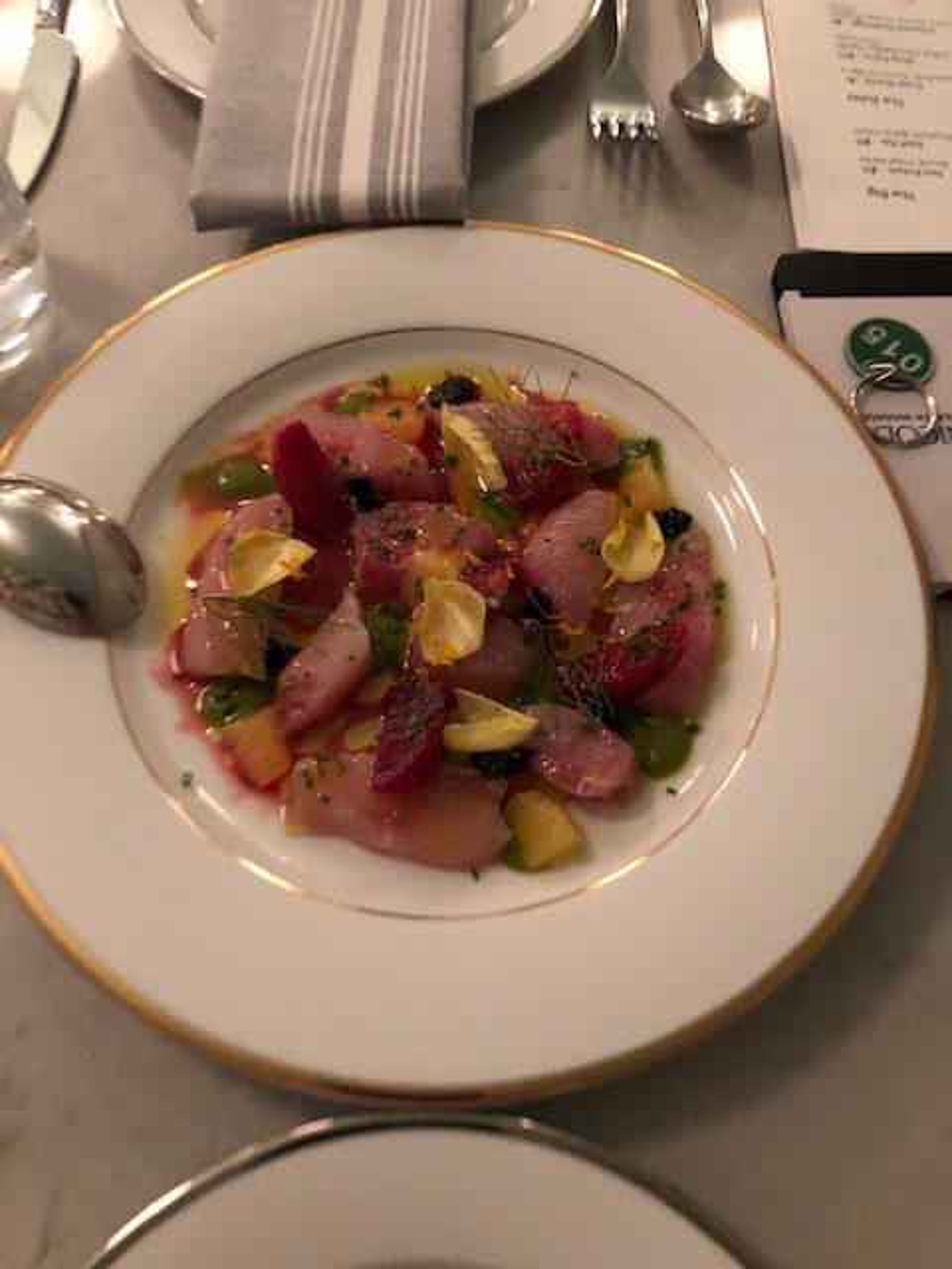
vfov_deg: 63.4
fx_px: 1027
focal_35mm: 28
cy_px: 634
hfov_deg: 49.7
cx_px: 476
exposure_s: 1/4
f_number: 1.8
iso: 125
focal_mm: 3.99
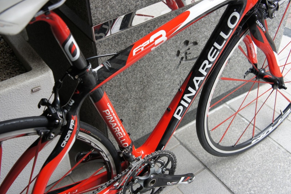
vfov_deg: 29.2
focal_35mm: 46
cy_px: 96
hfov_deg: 42.8
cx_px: 146
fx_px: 372
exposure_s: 1/60
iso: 200
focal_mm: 30
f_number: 4.5
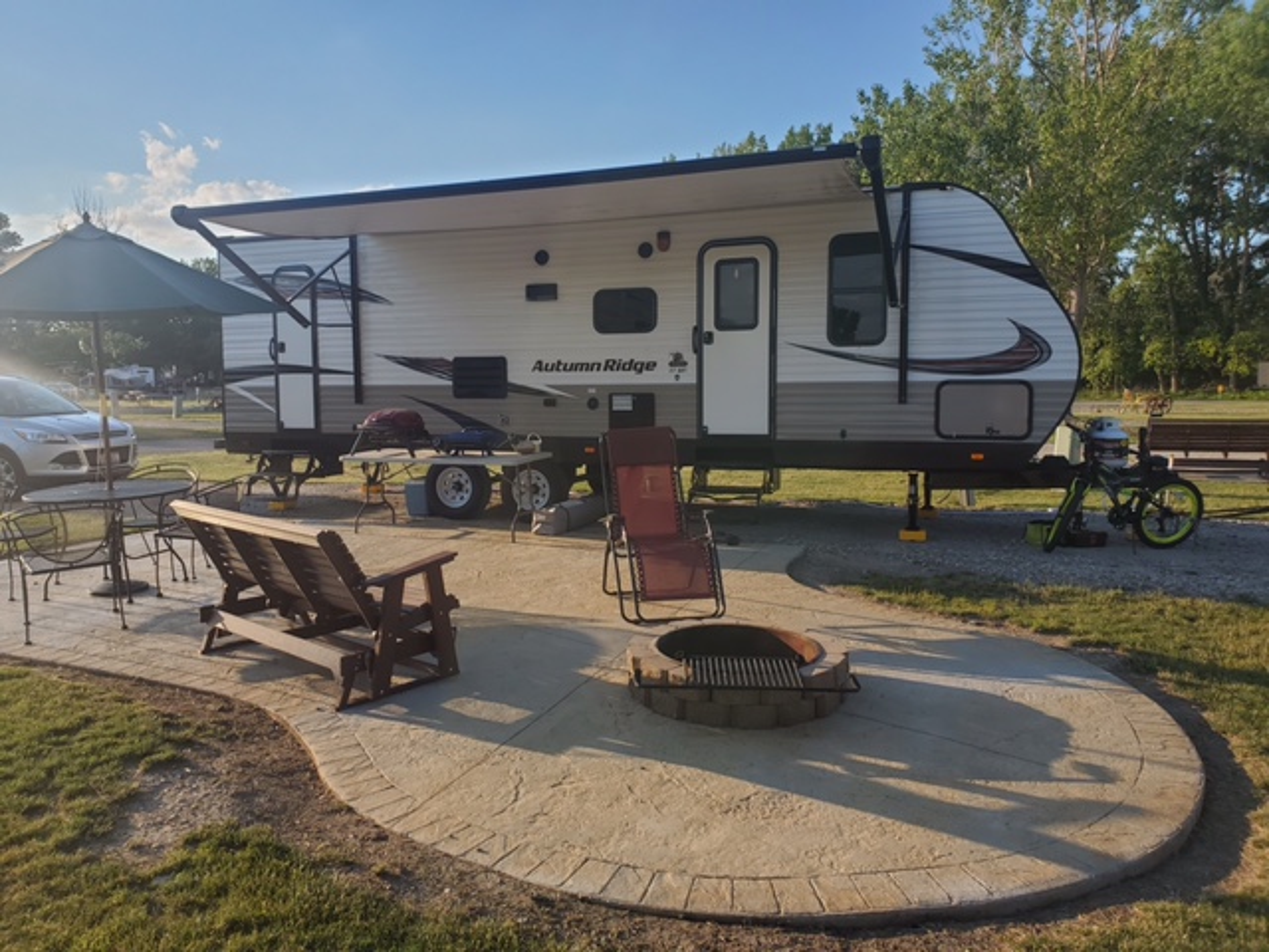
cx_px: 634
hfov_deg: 67.3
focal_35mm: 26
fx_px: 953
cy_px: 476
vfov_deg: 53.1
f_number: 2.4
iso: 50
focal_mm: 4.3
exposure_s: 1/889
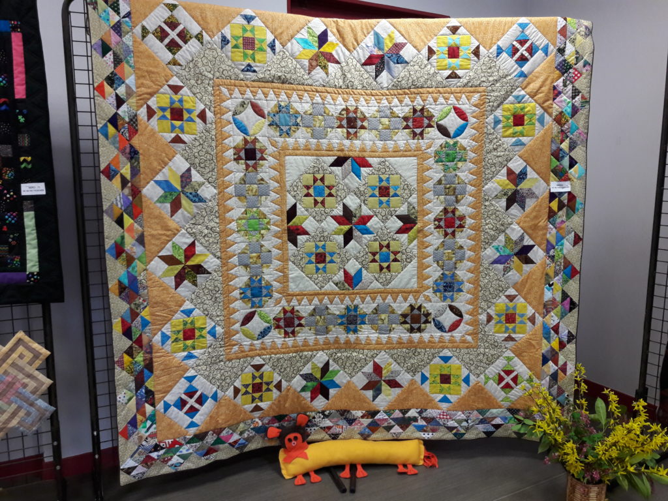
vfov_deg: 49.7
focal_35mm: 28
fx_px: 540
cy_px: 250
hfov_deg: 63.4
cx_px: 334
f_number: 1.9
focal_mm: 3.7
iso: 100
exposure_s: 1/33
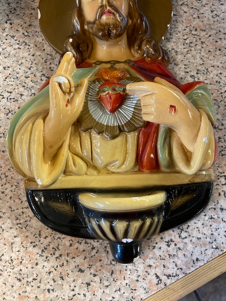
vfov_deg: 67.3
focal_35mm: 26
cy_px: 150
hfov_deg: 53.1
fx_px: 226
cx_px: 113
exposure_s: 1/50
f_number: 1.8
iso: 320
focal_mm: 4.25
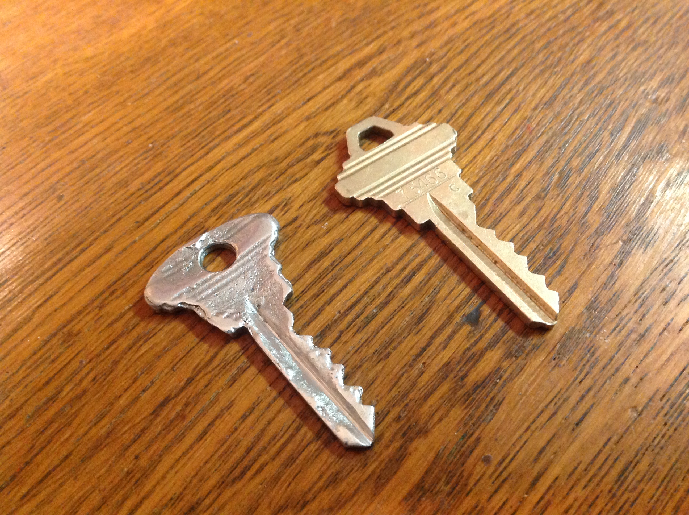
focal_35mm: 35
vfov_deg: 40.6
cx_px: 344
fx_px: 696
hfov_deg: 52.7
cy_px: 258
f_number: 2.4
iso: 400
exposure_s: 1/15
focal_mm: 4.28
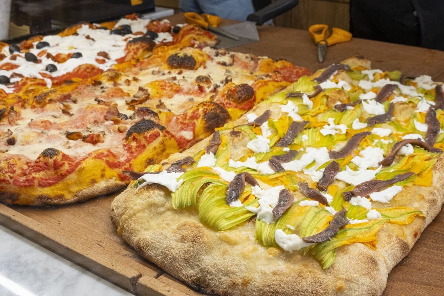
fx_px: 555
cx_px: 222
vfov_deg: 29.9
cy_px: 148
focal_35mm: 45
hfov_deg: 43.6
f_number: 13
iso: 1000
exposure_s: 1/30
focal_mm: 30.2
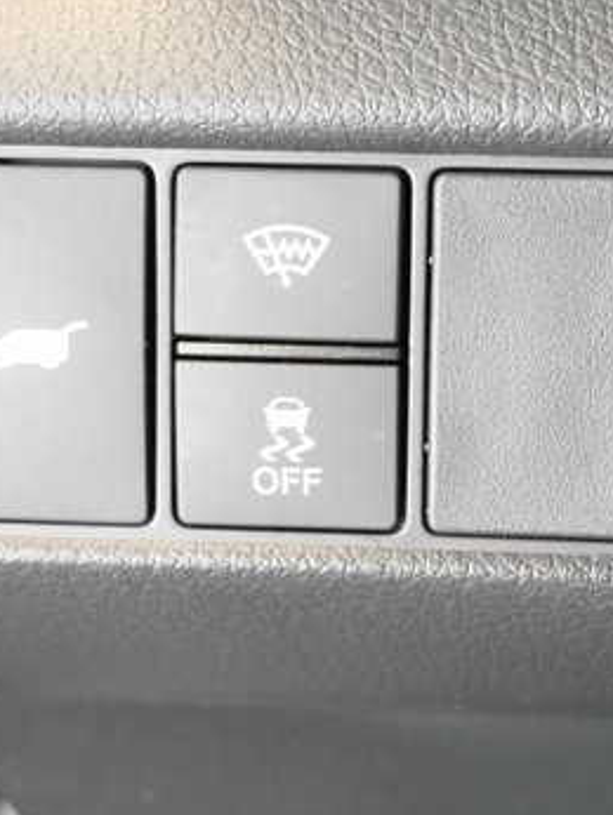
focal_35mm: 71
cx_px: 474
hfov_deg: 20.6
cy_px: 370
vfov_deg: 27.4
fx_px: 1674
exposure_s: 1/60
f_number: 3.5
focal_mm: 12
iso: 3200
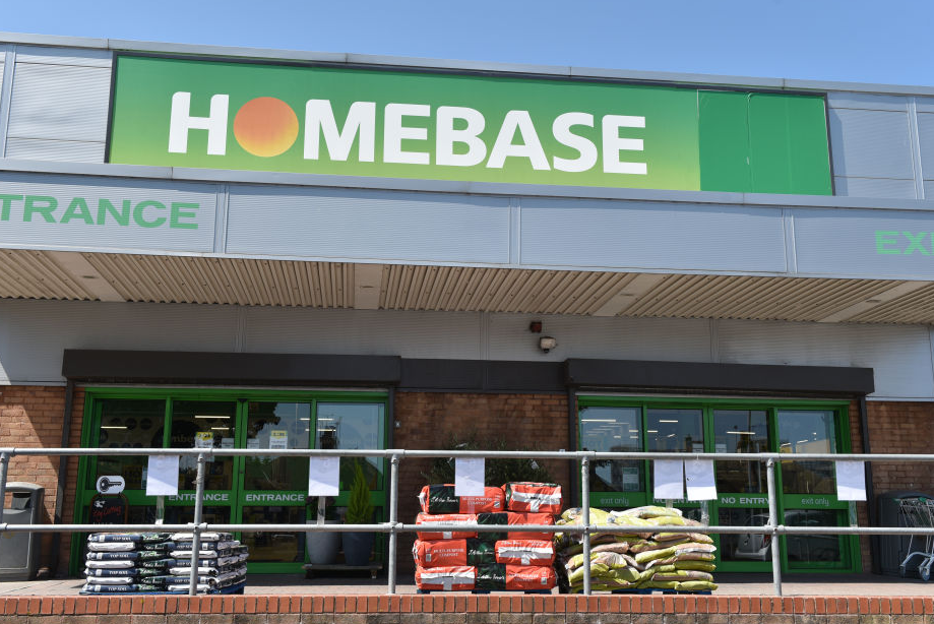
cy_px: 301
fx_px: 1012
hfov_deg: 49.5
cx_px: 475
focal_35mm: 39
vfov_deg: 34.3
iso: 125
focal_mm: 35
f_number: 8
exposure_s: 1/320
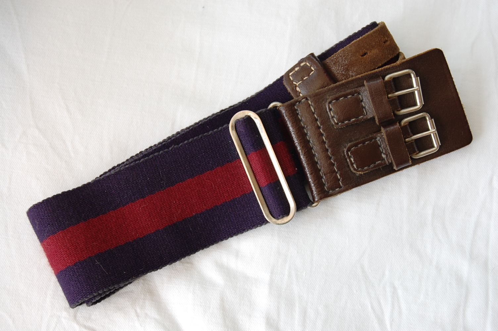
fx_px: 933
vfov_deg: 20.1
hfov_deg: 29.9
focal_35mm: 68
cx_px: 249
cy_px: 166
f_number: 8
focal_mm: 45
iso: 200
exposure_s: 1/100
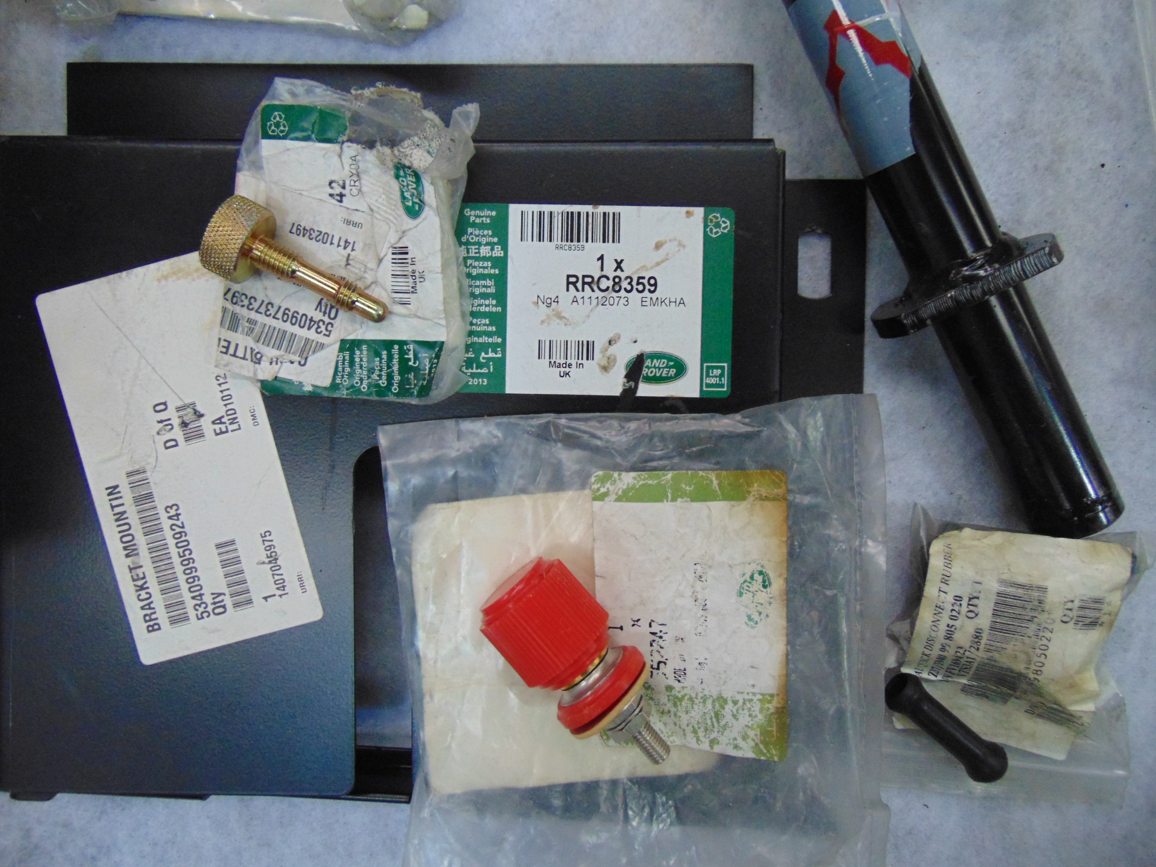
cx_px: 578
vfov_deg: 54.9
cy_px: 434
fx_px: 835
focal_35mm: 25
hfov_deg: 69.4
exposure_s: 1/30
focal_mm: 4.5
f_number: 3
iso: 320
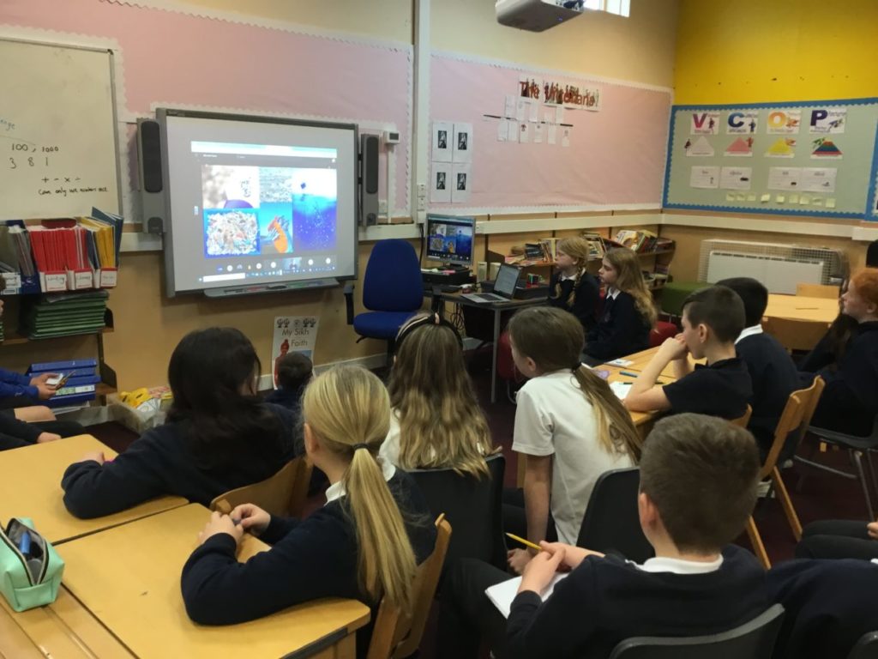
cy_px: 330
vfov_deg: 45.4
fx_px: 786
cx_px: 439
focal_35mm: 31
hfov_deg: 58.4
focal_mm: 3.3
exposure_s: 1/33
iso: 64
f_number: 2.4
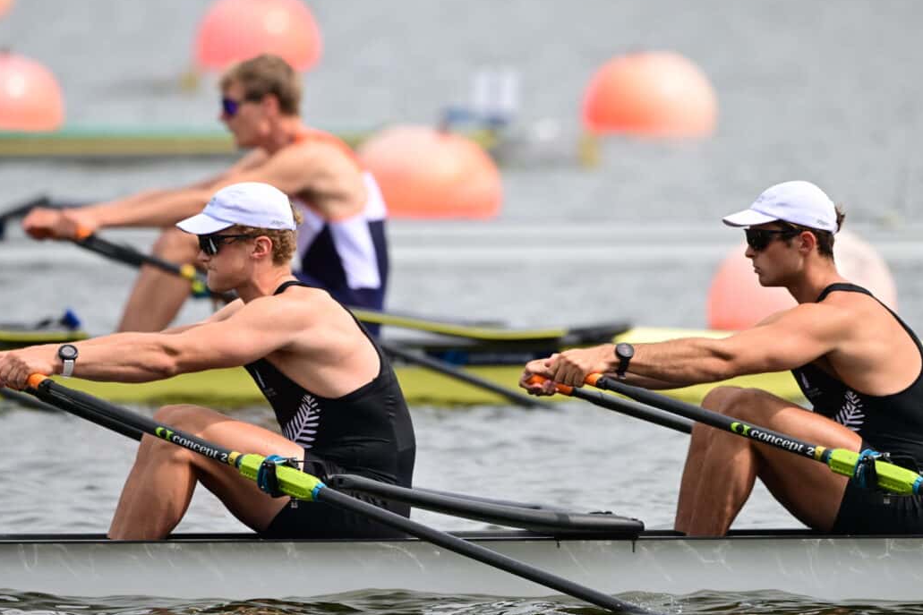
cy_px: 273
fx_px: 23864
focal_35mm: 931
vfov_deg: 1.5
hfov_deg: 2.2
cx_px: 475
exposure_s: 1/1250
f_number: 6.3
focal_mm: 800
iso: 450
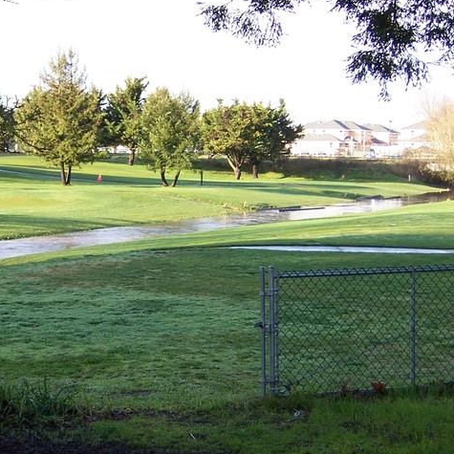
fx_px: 1024
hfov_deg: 24.3
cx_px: 44
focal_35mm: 69
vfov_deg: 25.0
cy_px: 218
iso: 80
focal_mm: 6.2
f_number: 2.8
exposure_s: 1/200
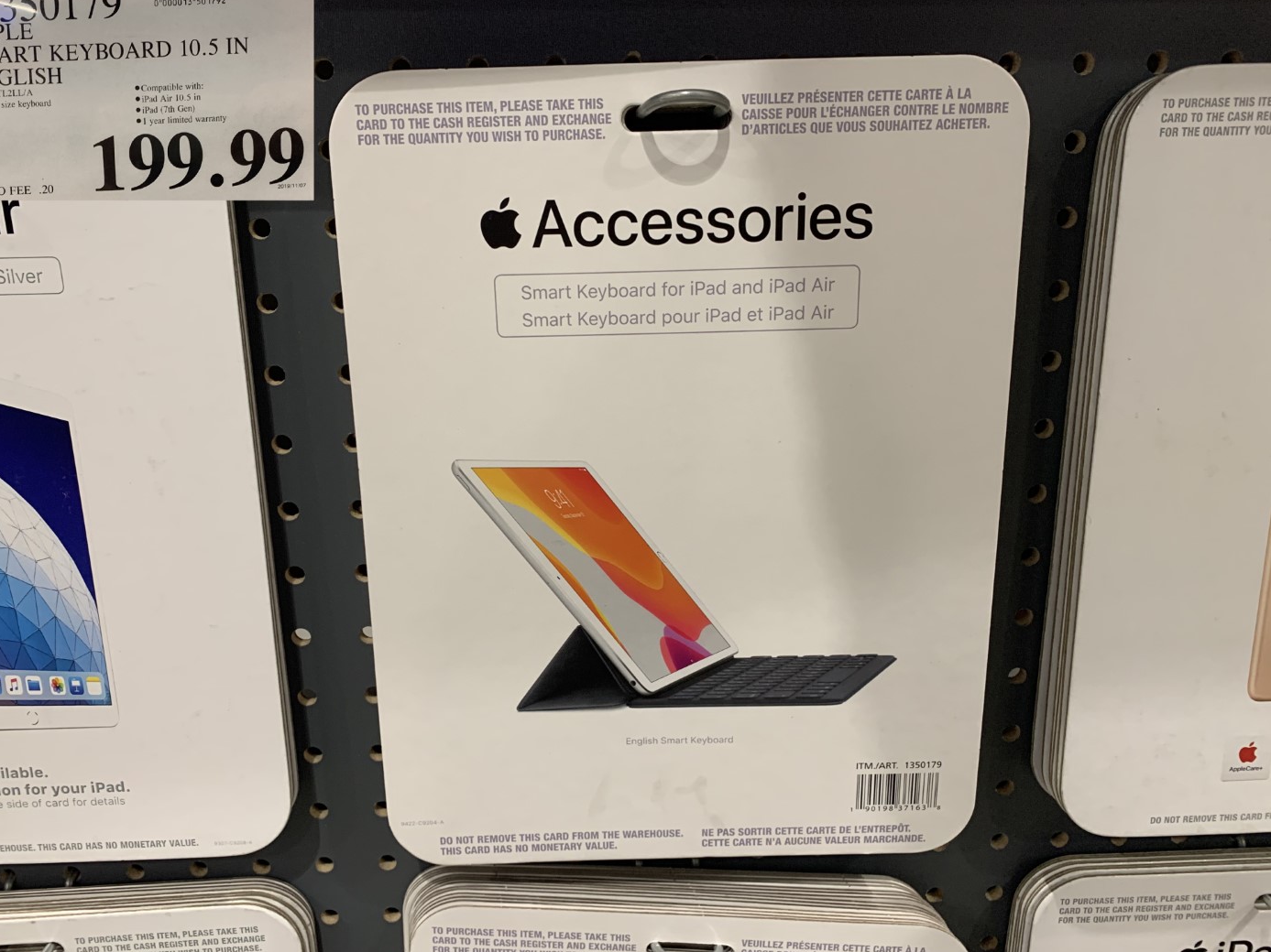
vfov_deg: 51.3
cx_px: 612
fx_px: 991
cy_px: 474
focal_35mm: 27
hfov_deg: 65.3
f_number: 1.8
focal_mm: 4.25
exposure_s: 1/60
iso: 100
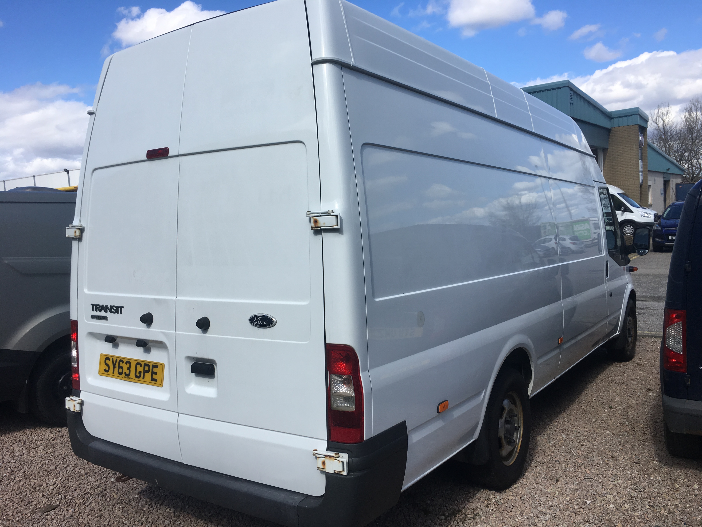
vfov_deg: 48.2
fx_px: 588
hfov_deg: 61.7
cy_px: 264
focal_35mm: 29
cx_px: 351
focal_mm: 4.15
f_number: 2.2
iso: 25
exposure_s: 1/1538
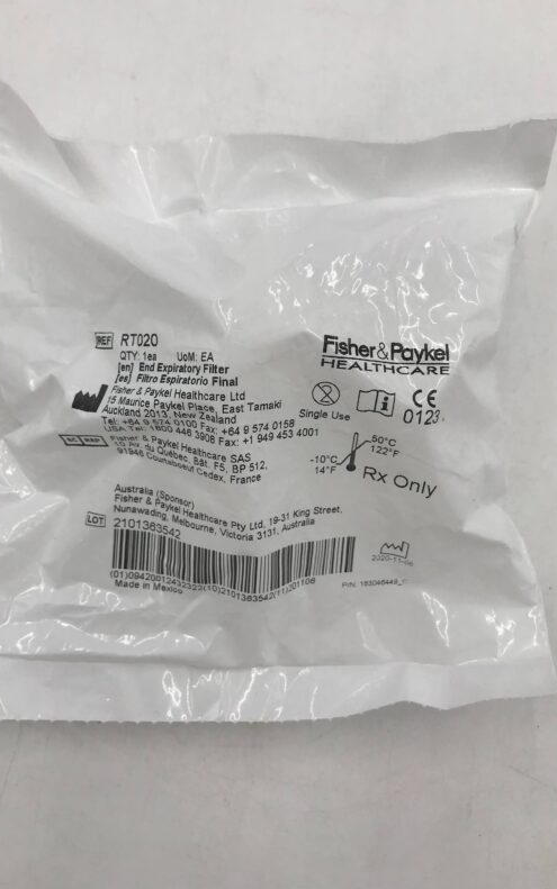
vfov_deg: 62.9
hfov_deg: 41.8
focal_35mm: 30
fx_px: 728
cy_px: 441
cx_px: 257
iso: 20
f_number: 1.8
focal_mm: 3.99
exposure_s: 1/326
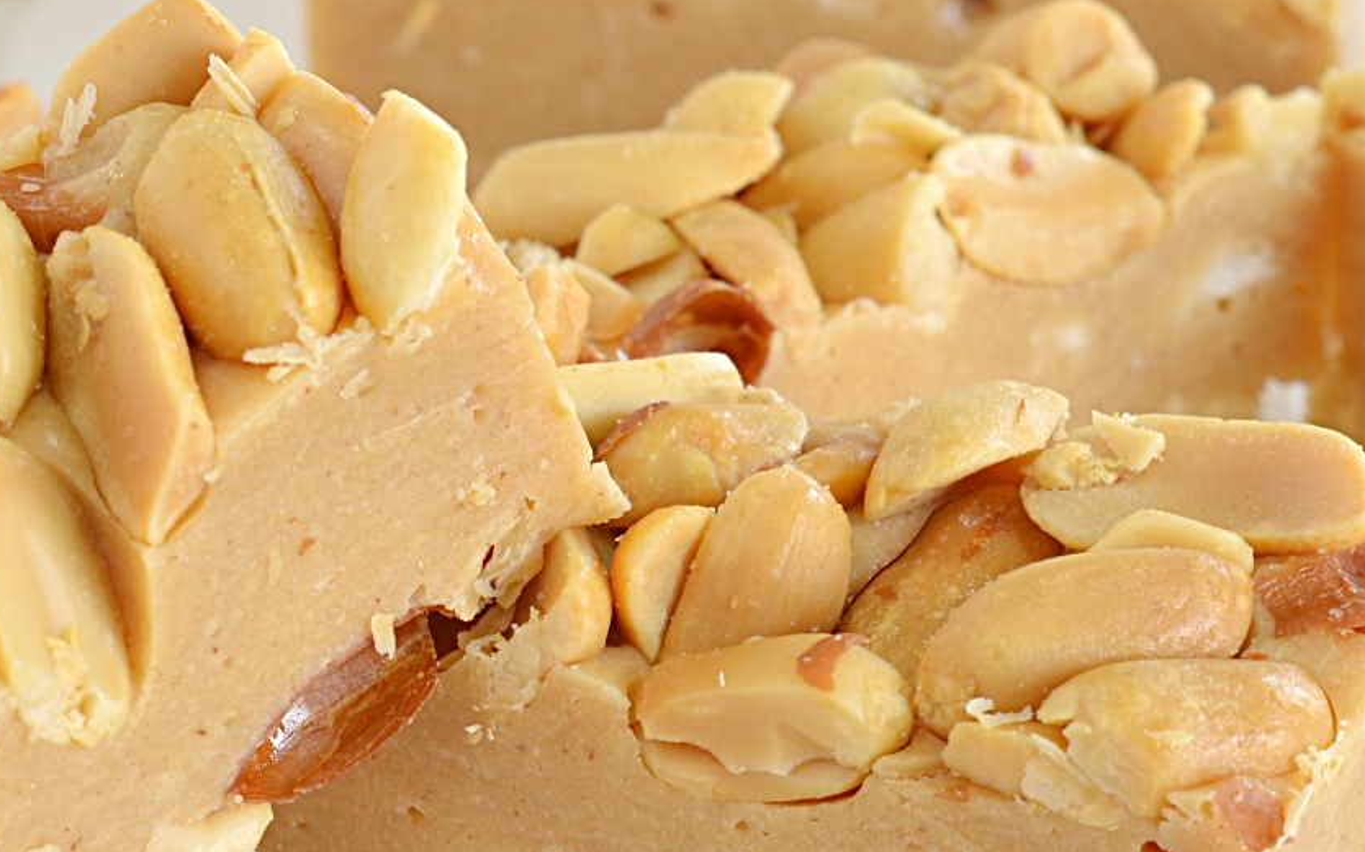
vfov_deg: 7.4
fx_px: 6546
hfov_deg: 11.9
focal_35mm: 176
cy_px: 569
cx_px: 241
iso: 100
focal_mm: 50
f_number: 10
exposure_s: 1/3
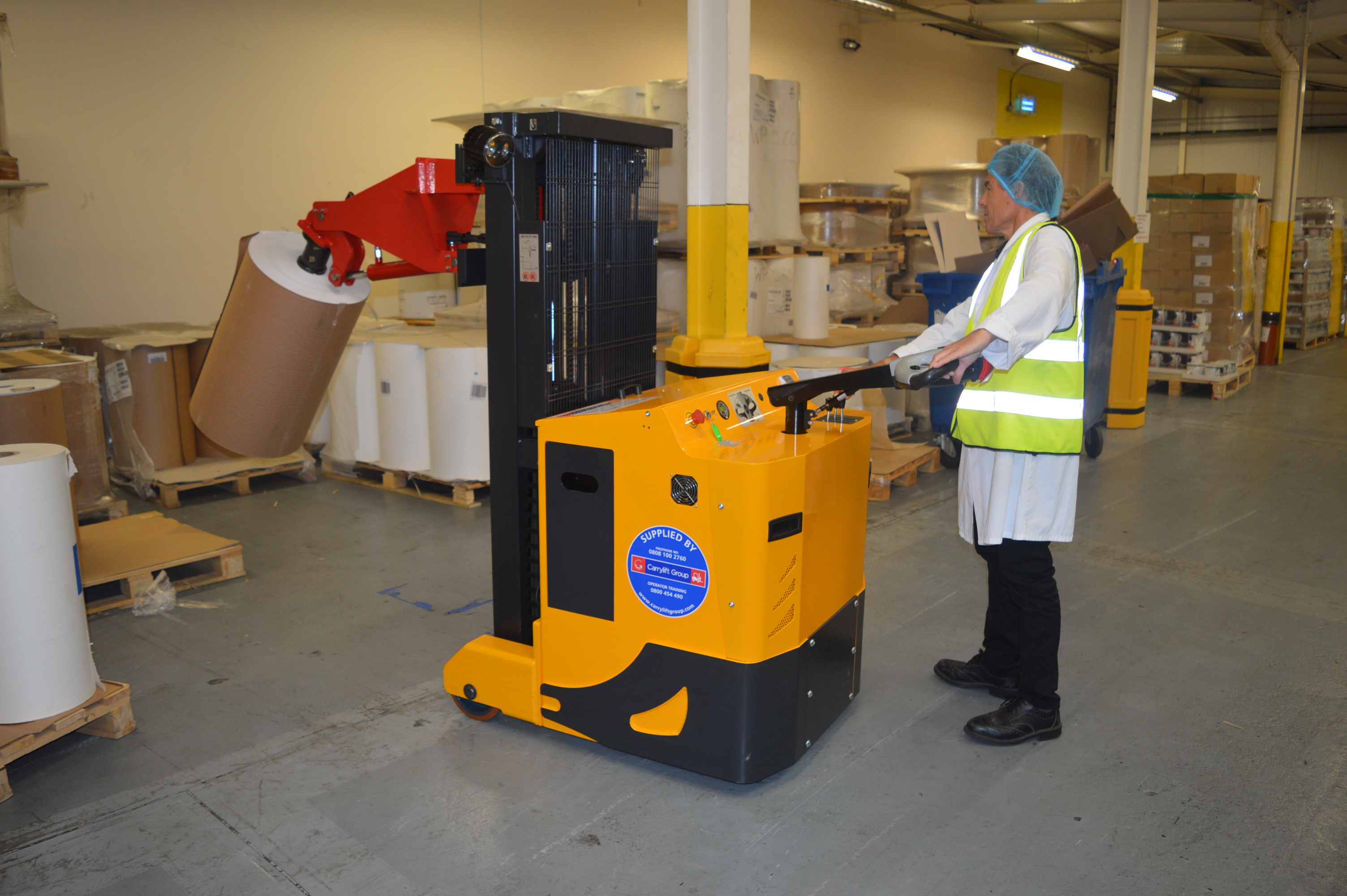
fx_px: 1009
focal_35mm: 27
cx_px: 674
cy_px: 448
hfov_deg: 67.4
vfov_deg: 47.8
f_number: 3.5
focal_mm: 18
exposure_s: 1/60
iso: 400
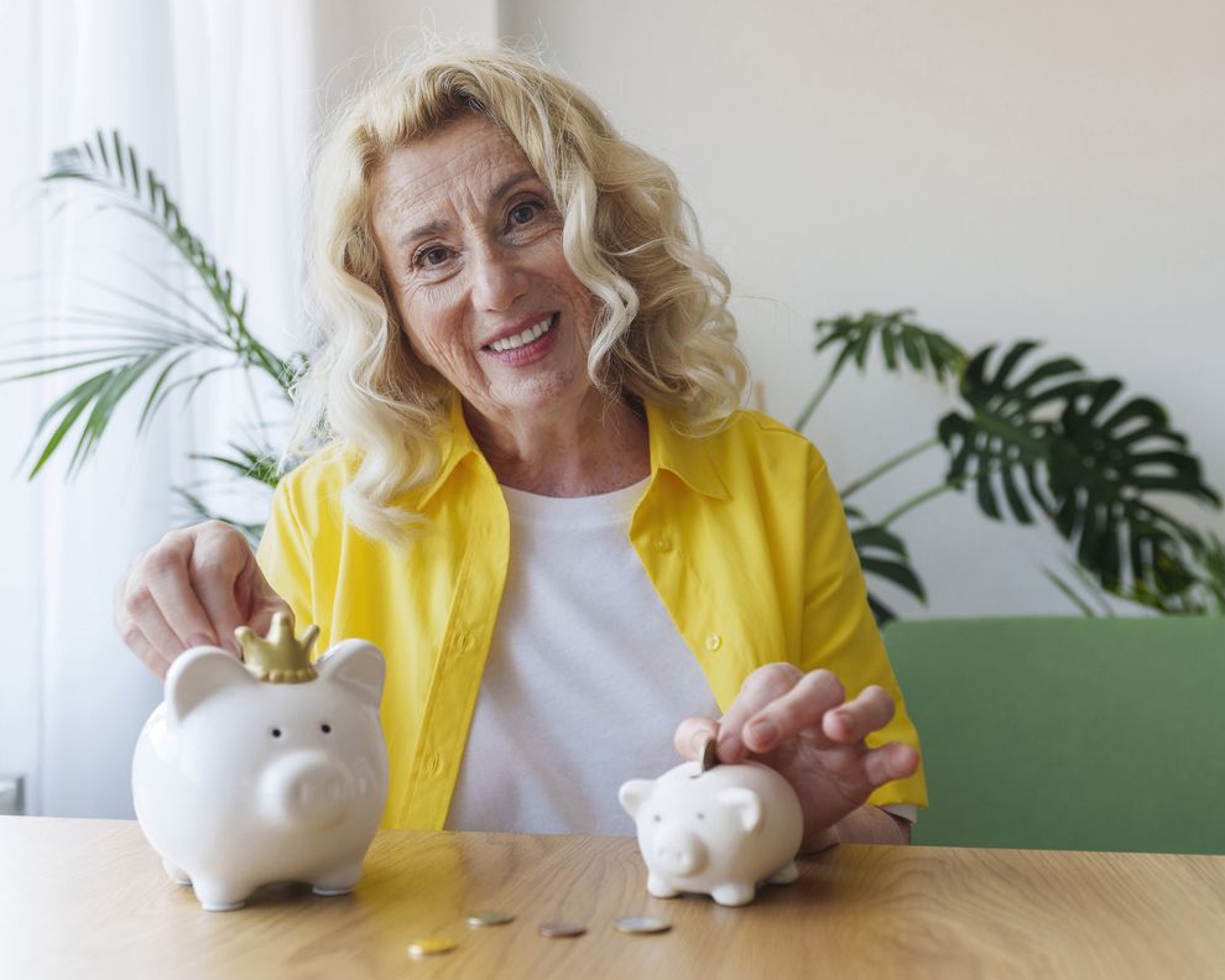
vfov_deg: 44.5
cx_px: 563
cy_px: 492
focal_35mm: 33
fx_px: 1196
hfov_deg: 54.2
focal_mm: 29
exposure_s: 1/250
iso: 400
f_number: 3.2
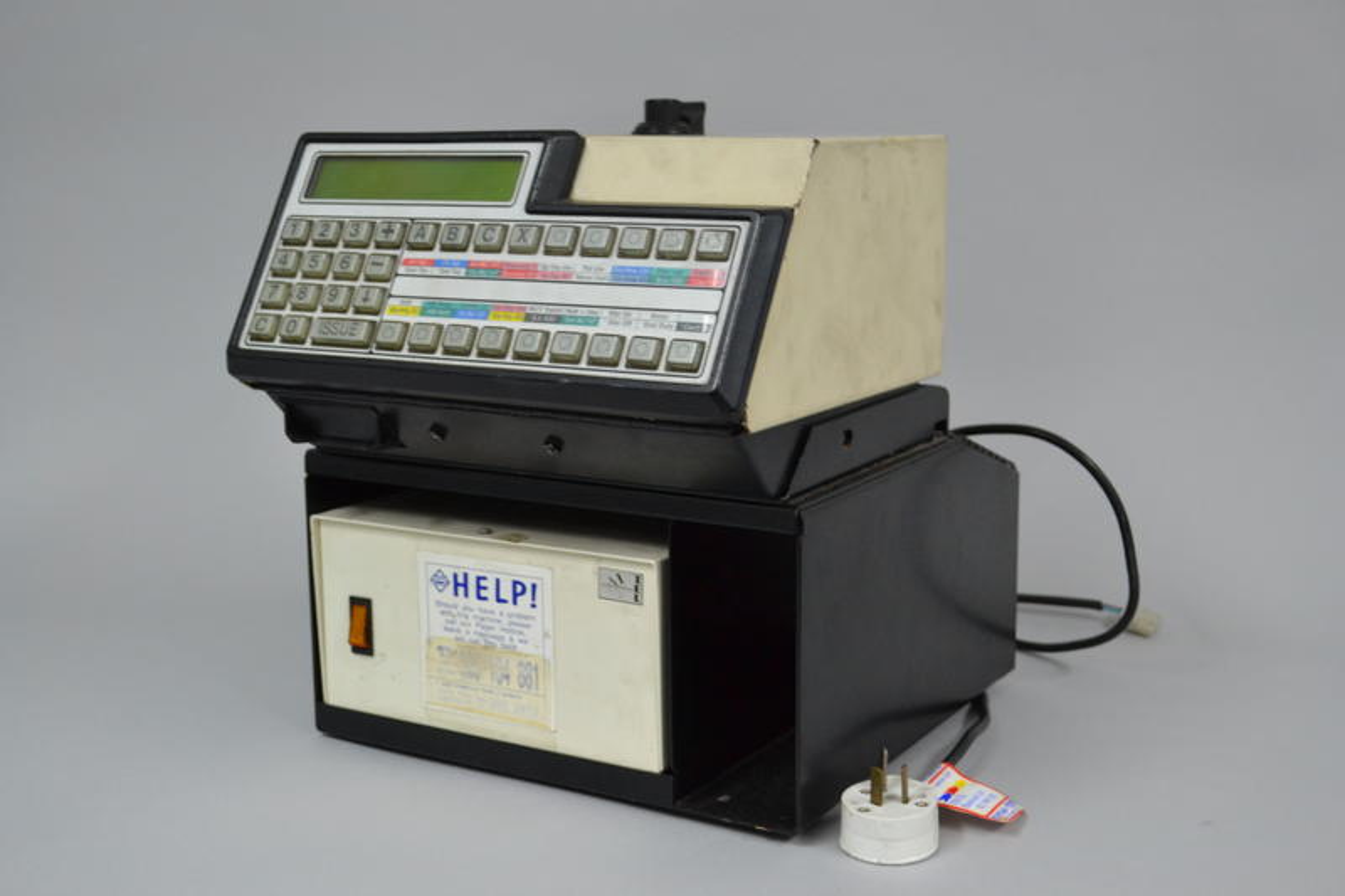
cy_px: 448
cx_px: 672
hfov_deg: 41.1
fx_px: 1793
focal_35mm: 48
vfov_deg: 28.1
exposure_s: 1/60
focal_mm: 32
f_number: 4.8
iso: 1100
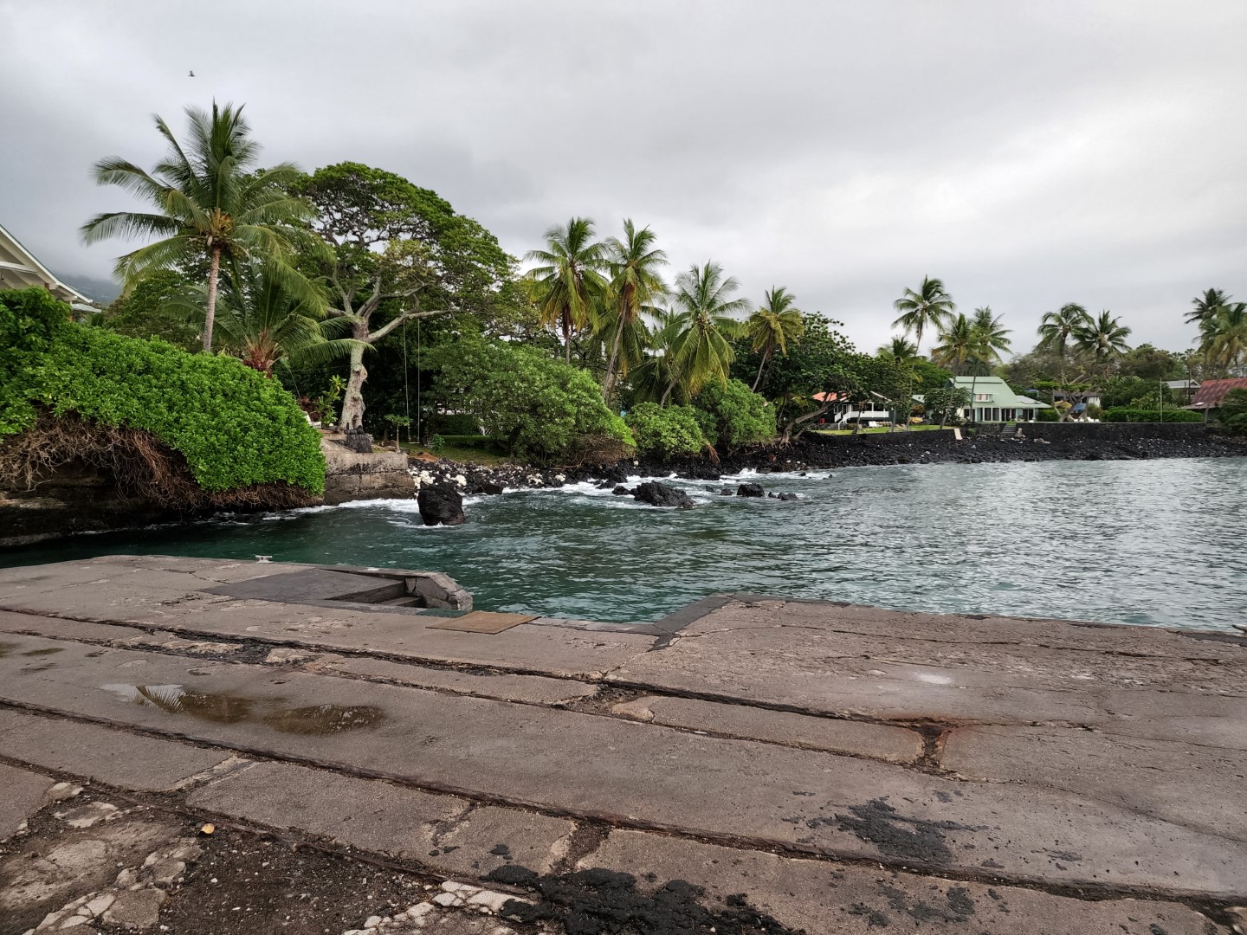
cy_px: 468
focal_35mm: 23
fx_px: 829
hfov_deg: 73.9
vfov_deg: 58.9
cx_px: 624
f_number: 1.8
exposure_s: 1/180
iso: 160
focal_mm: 6.4
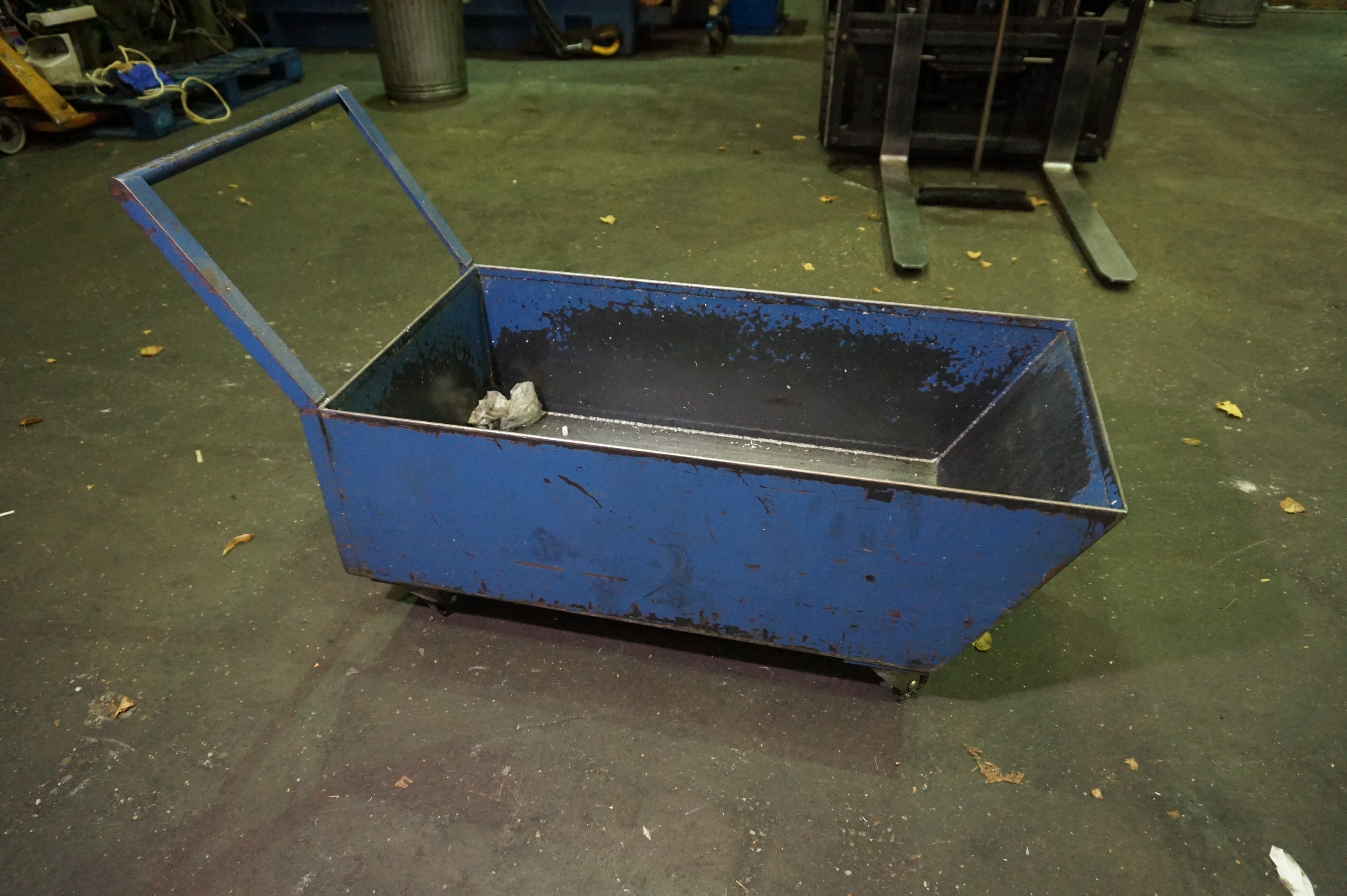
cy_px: 448
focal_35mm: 24
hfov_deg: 73.8
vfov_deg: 53.1
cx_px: 674
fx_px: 897
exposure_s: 1/100
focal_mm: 16
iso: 3200
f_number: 3.5
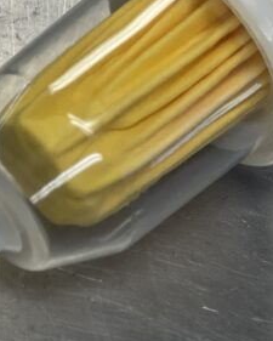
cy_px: 250
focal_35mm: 178
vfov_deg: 10.8
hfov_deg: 8.7
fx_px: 1797
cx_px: 87
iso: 160
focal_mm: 7.5
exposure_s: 1/121
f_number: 2.2
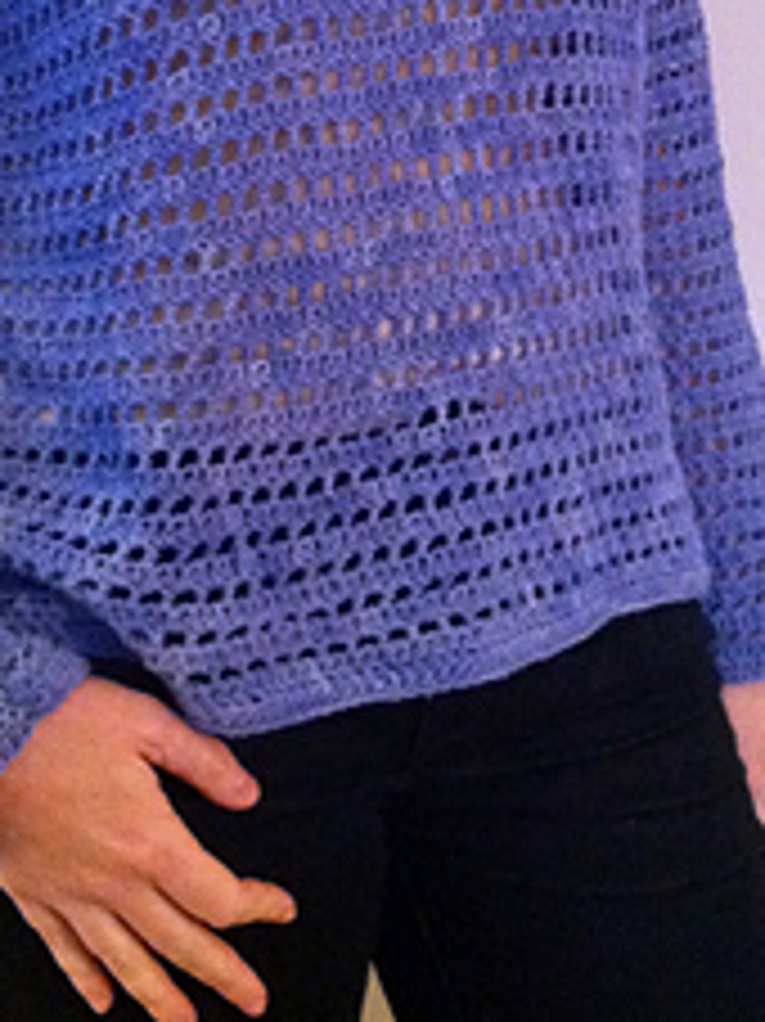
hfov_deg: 19.1
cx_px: 322
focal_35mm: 77
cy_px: 221
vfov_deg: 25.0
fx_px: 2271
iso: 800
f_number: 2.8
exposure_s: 1/15
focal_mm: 3.85
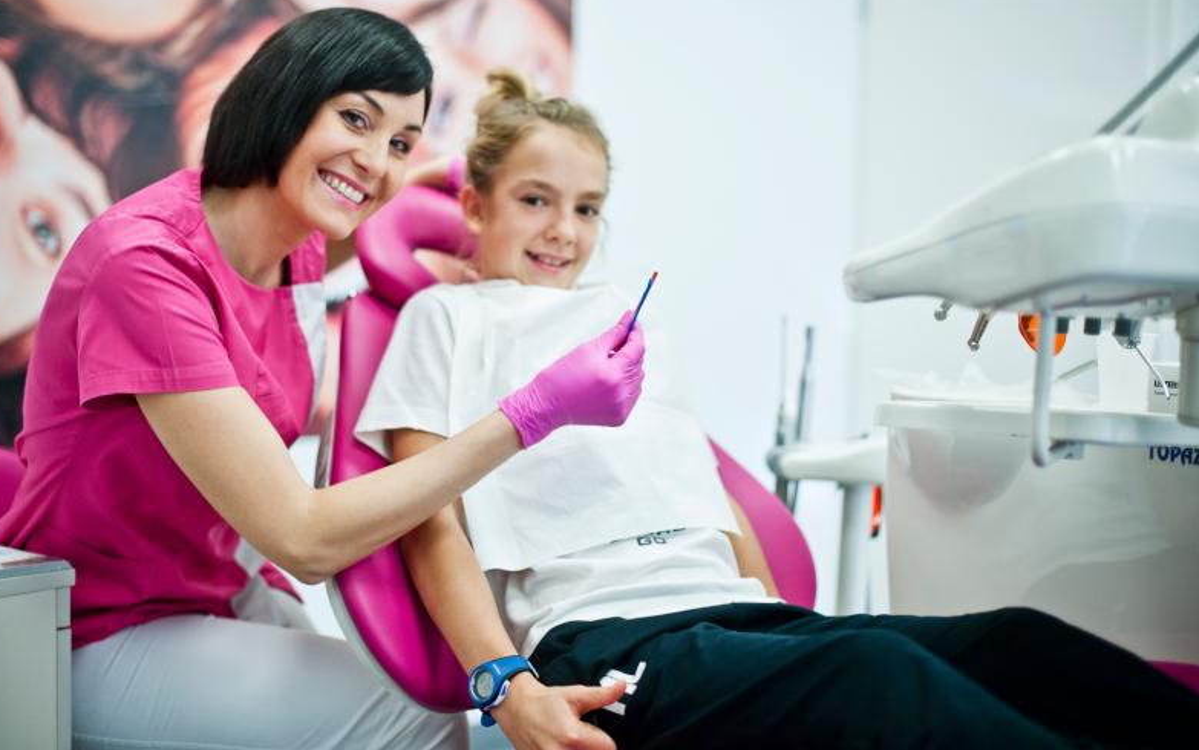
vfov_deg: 24.9
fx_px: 1700
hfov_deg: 38.9
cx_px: 590
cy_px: 349
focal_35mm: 52
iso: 320
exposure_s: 1/320
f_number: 1.8
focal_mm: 50
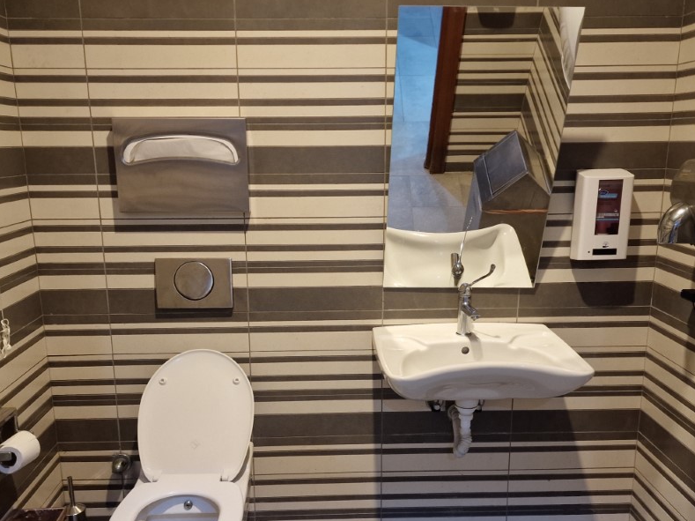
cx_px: 330
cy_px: 330
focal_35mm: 35
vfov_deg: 40.4
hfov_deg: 52.6
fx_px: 702
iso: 640
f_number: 1.8
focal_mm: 6.4
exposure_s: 1/30
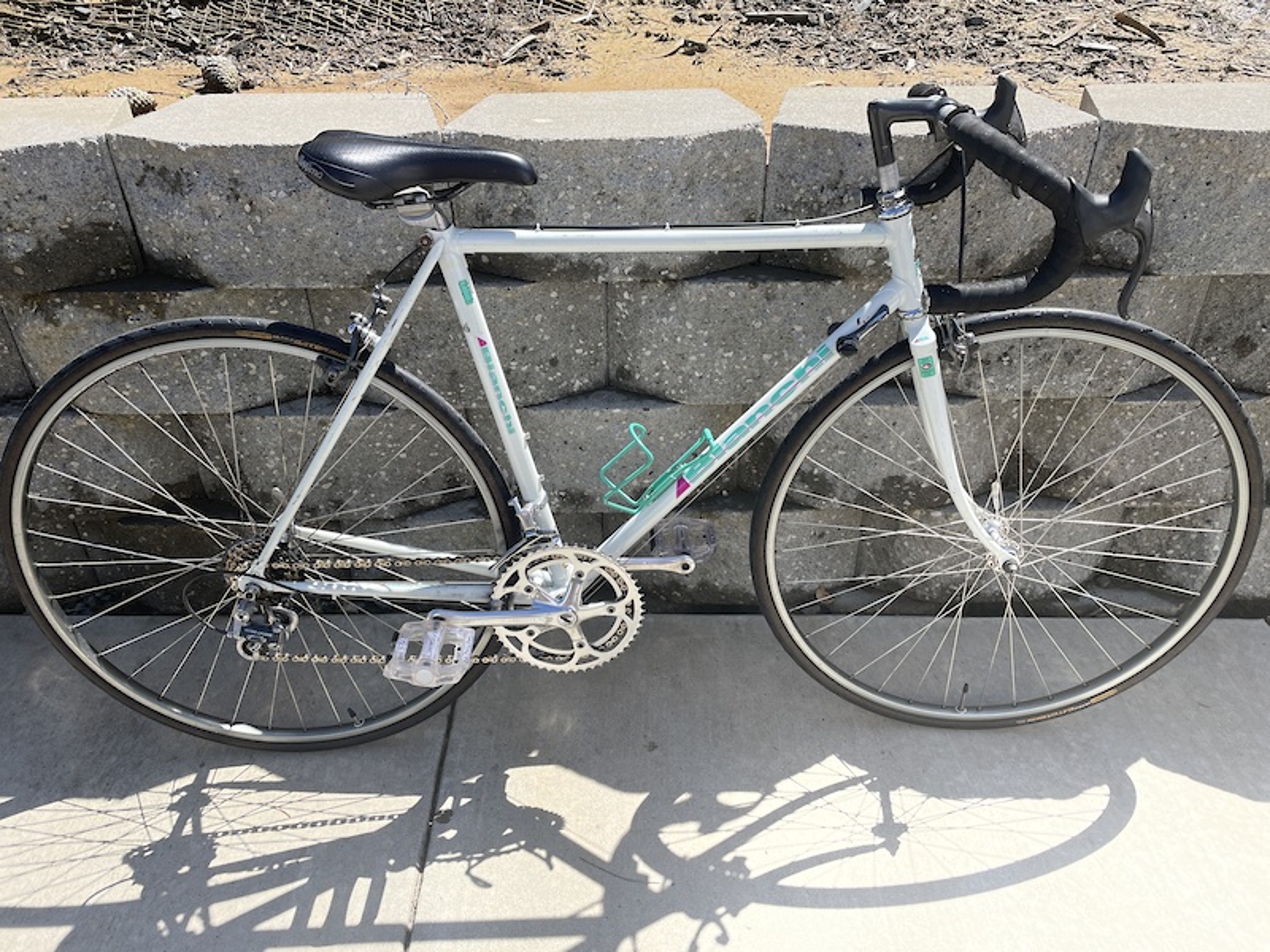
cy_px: 476
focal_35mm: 26
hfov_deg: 67.3
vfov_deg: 53.1
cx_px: 635
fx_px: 954
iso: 32
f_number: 1.6
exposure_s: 1/1689
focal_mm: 4.2
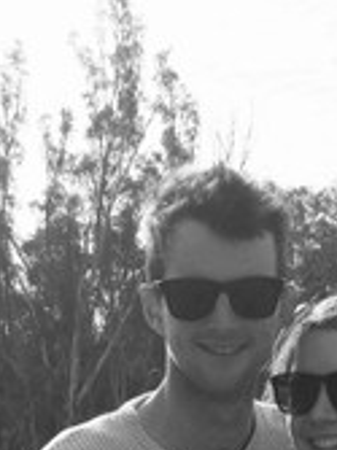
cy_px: 682
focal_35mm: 115
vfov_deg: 15.7
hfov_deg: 12.8
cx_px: 299
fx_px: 1495
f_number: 2.2
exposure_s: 1/3731
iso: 32
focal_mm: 4.12
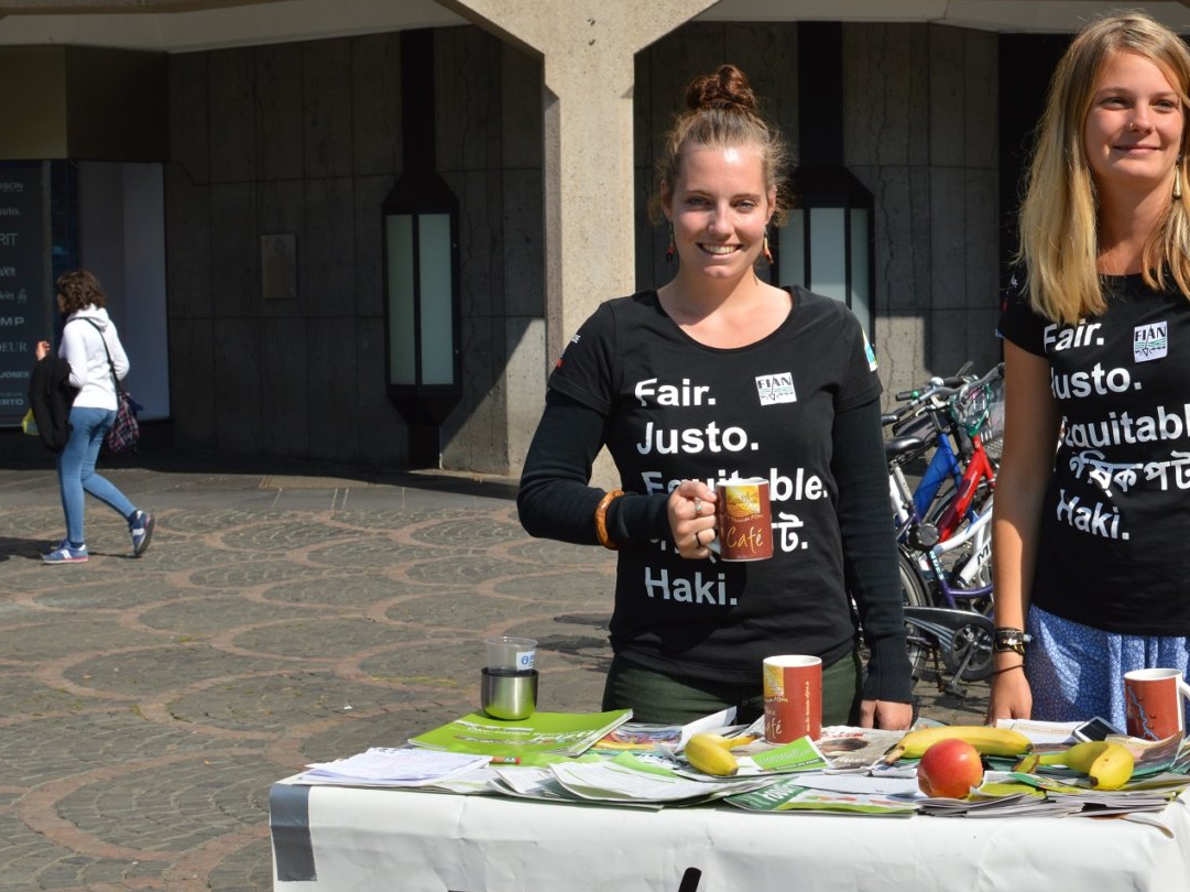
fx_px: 2463
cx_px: 821
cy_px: 508
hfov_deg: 27.0
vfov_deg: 20.5
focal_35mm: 72
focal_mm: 35
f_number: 8
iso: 100
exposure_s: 1/320
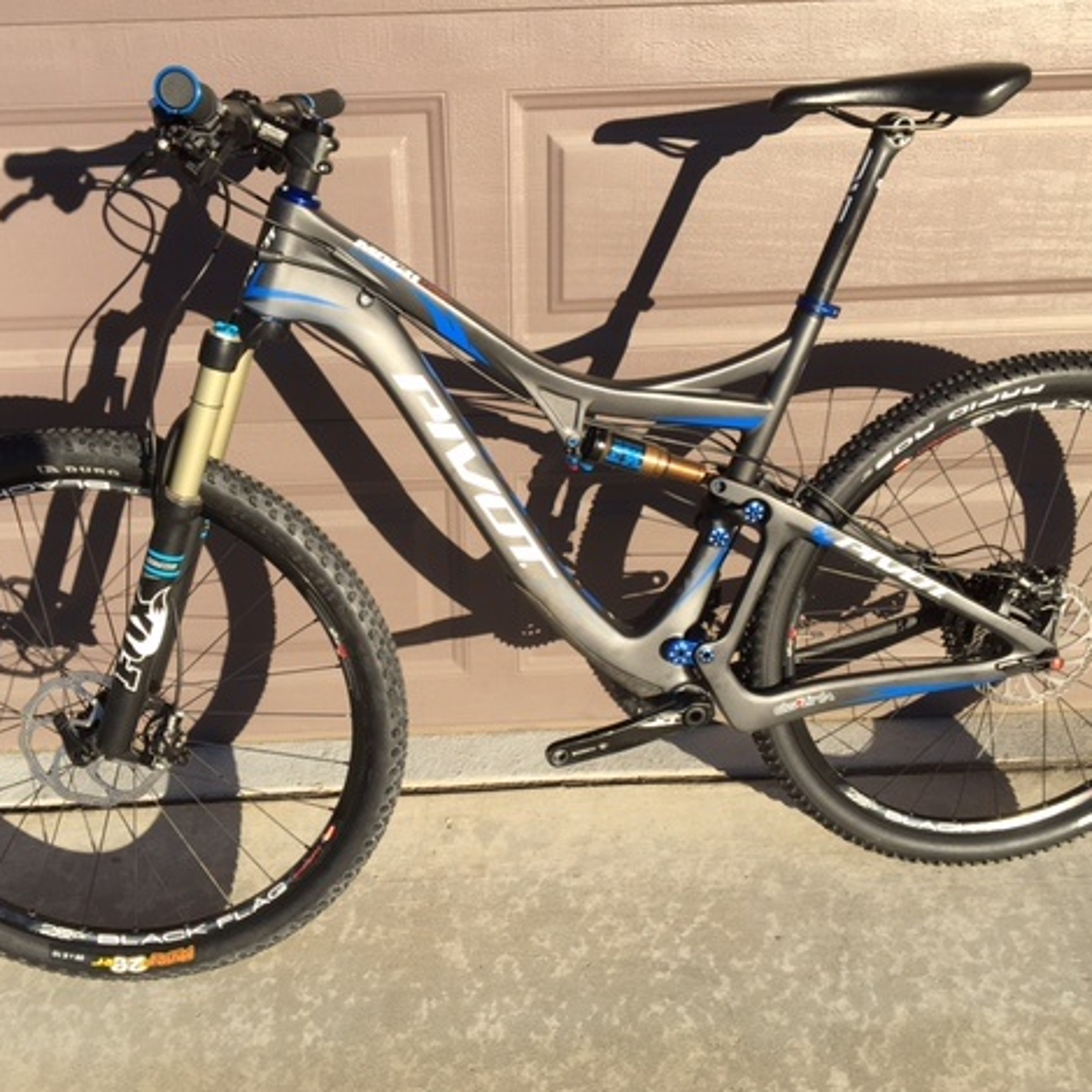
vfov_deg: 47.2
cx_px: 494
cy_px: 556
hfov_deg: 47.2
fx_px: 1249
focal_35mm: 35
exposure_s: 1/905
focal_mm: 4.15
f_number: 2.2
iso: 25
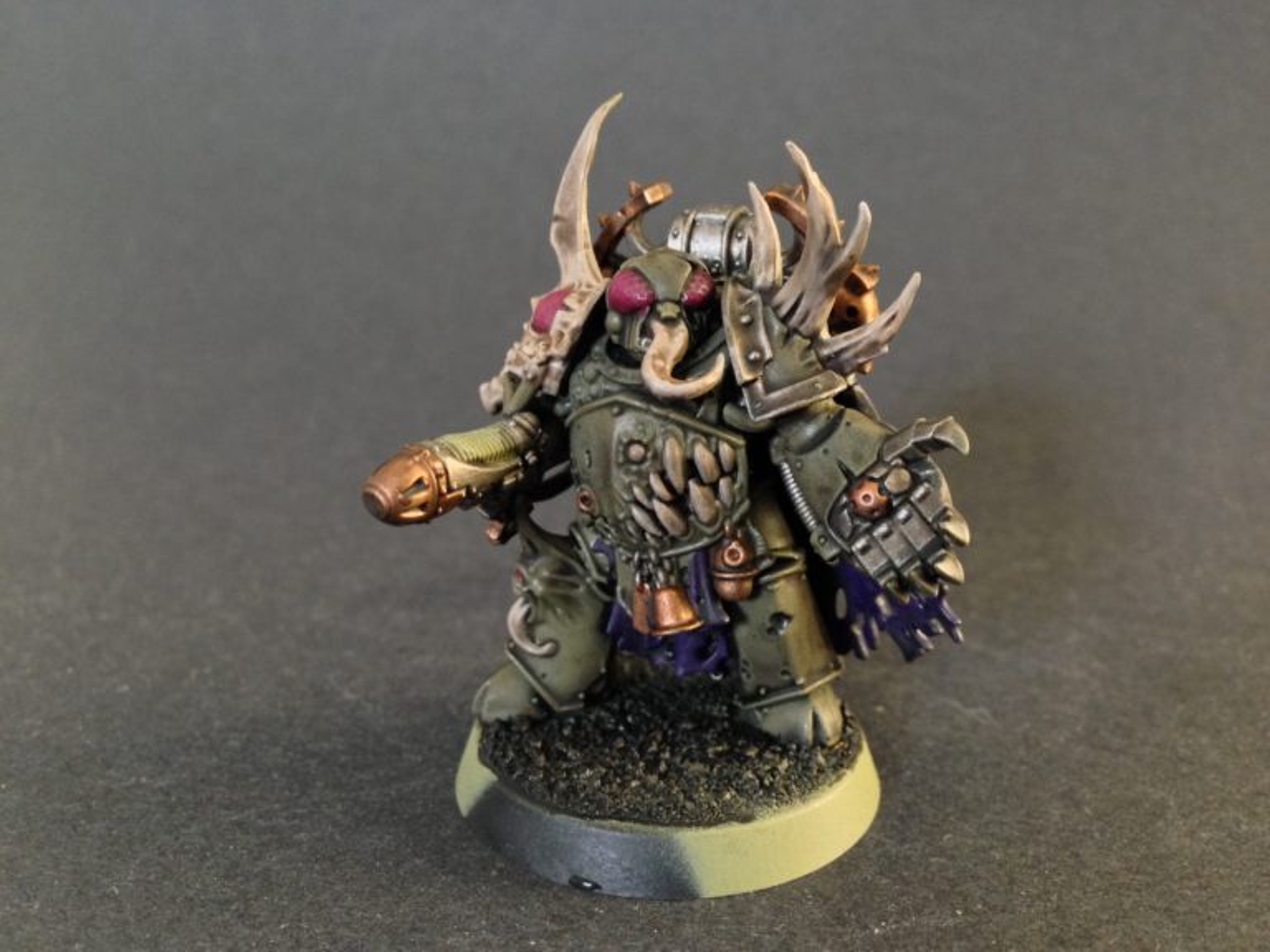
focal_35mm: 33
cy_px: 476
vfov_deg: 42.9
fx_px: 1211
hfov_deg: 55.4
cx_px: 635
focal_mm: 4.12
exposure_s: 1/20
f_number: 2.4
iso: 250
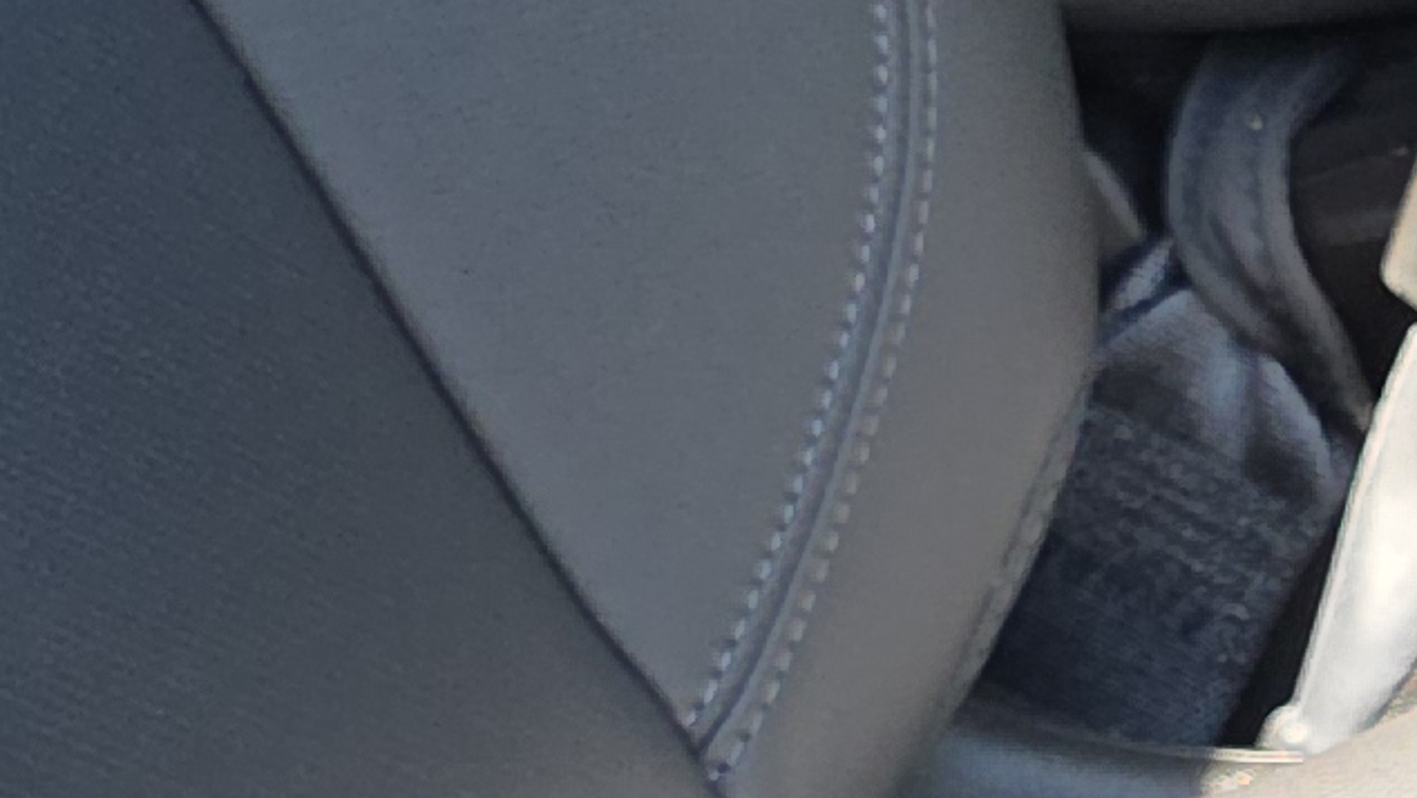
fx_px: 5938
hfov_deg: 12.9
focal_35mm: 158
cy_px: 1046
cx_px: 2072
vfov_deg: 7.6
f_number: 1.7
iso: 40
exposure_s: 1/359
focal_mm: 6.3
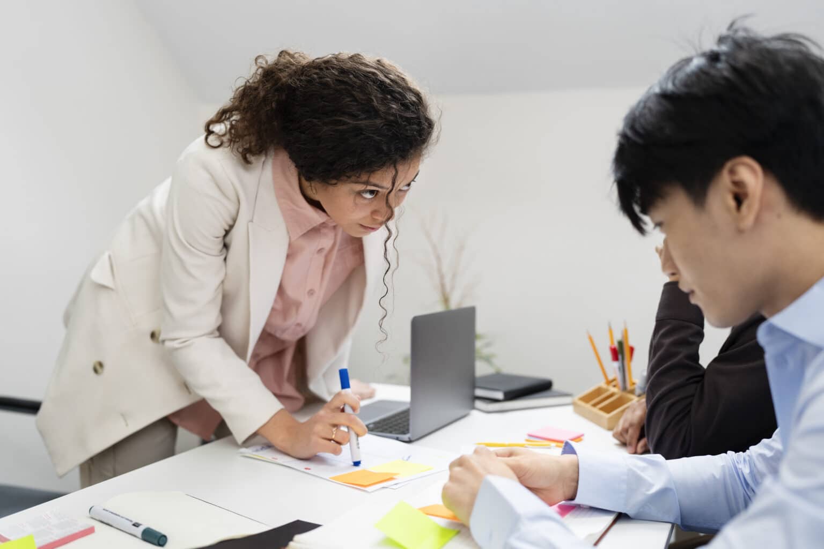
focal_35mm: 35
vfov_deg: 37.9
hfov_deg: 54.4
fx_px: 801
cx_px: 412
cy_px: 274
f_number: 2
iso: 500
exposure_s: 1/320
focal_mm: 35
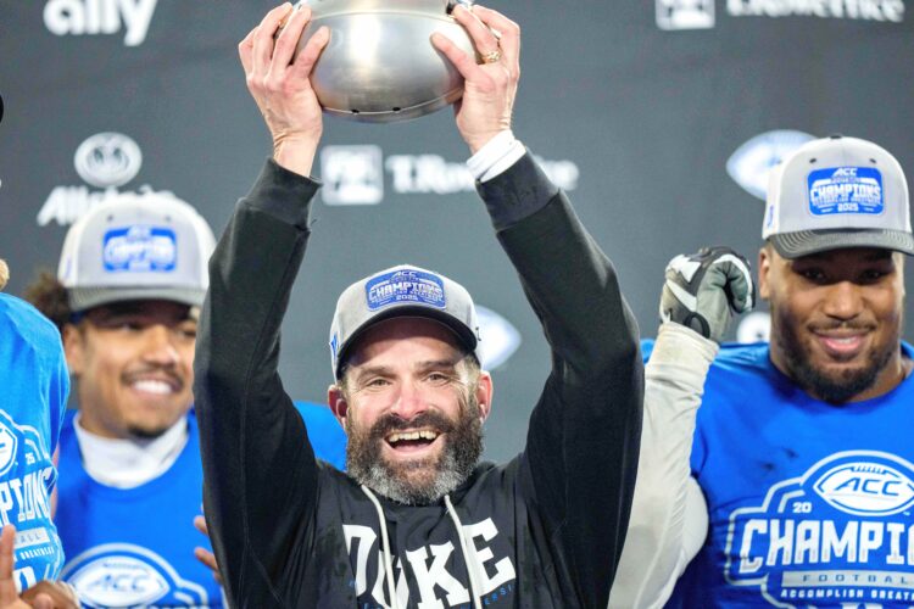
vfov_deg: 3.4
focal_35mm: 400
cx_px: 457
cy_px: 304
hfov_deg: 5.2
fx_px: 10155
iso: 5000
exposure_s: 1/2000
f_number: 2.8
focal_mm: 400
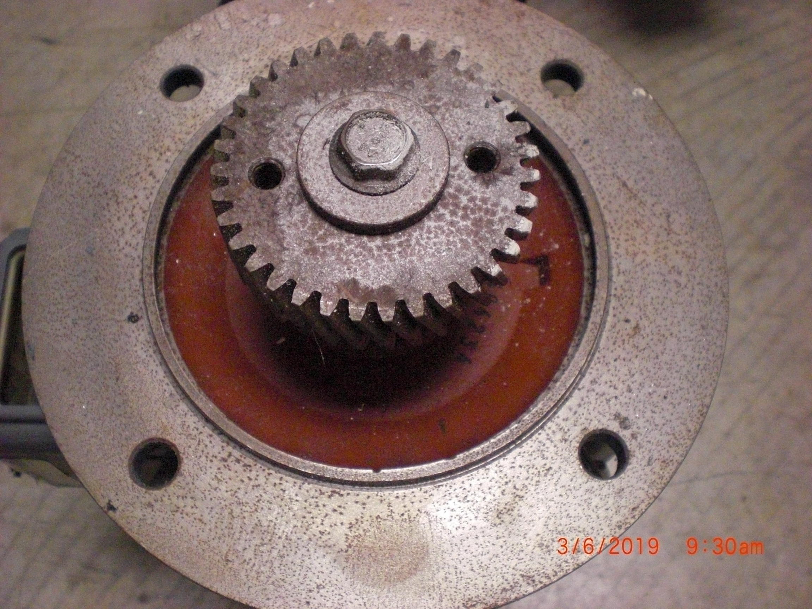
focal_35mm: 38
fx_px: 891
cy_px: 304
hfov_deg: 49.0
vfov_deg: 37.7
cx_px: 406
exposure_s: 1/80
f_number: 3.1
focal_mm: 6.3
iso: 800
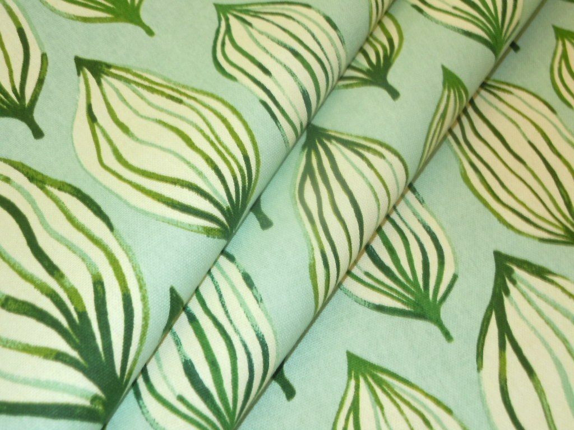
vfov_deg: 32.2
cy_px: 215
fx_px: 746
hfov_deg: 42.1
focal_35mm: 45
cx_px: 287
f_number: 4.6
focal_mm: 8.1
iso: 200
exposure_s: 1/30
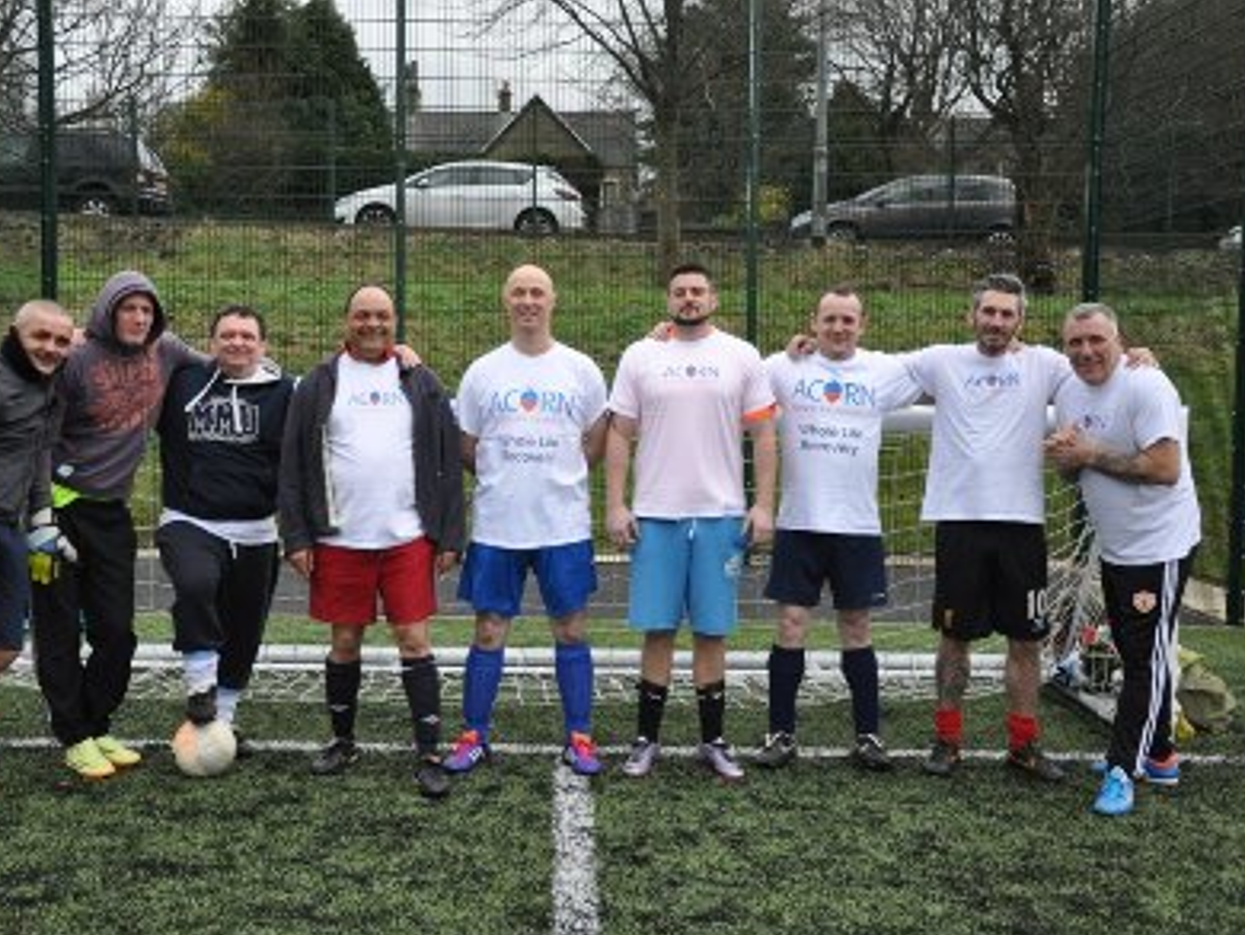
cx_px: 565
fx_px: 1547
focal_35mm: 43
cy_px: 472
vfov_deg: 33.6
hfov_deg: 43.8
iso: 800
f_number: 4
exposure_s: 1/640
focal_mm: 26
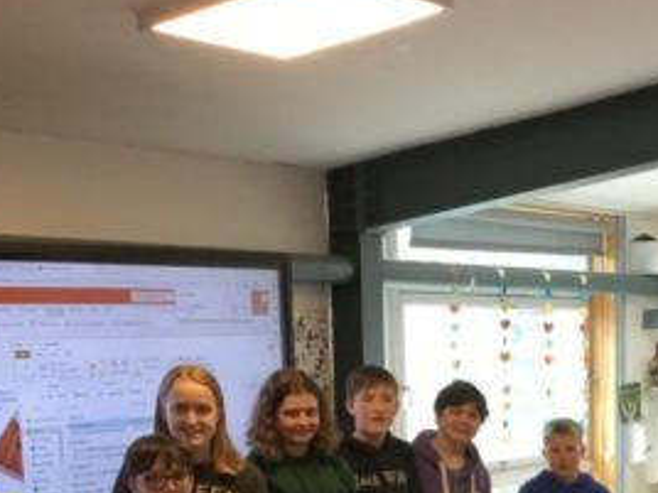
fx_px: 1692
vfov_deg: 15.8
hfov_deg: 21.4
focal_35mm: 89
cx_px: 631
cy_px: 635
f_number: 2.4
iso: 50
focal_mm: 3.3
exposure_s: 1/33
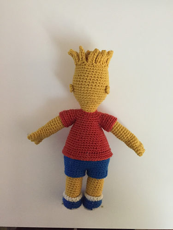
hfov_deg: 48.2
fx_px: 193
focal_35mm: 29
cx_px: 86
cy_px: 115
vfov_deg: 61.7
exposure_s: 1/17
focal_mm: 4.15
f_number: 2.2
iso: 400
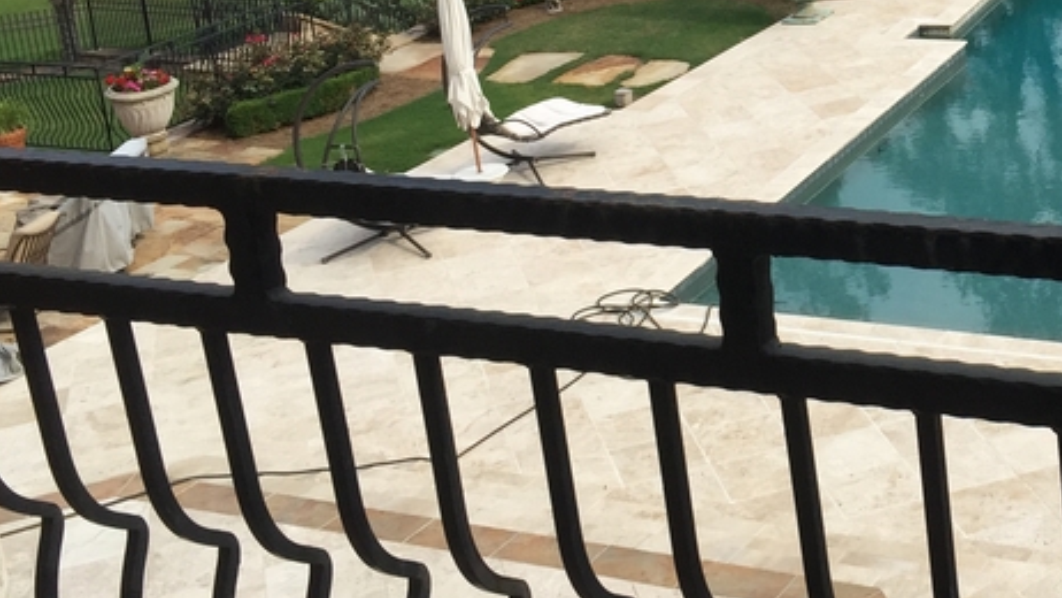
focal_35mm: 67
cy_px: -30
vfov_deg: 17.5
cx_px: 1022
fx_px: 1887
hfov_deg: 29.7
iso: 32
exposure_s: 1/1319
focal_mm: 4.15
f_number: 2.2
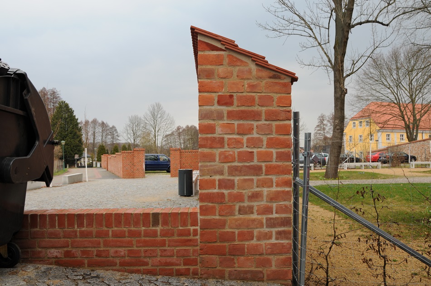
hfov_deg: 59.6
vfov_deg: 41.6
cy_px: 143
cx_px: 216
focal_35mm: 32
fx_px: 376
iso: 200
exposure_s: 1/200
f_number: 7.1
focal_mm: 21
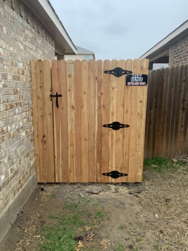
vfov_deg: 67.3
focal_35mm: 26
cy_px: 126
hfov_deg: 53.1
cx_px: 94
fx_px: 188
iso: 64
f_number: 1.8
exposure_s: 1/98
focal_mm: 4.25
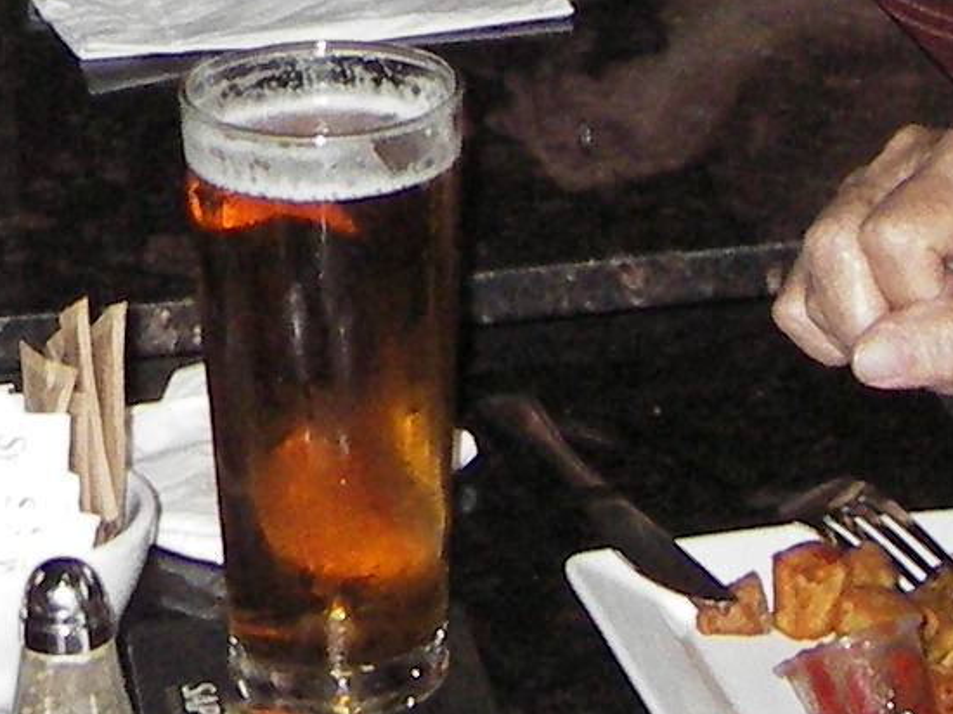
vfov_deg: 8.0
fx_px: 4871
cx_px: -36
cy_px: -711
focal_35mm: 177
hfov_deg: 11.1
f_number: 3.3
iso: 160
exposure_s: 1/30
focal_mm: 6.3
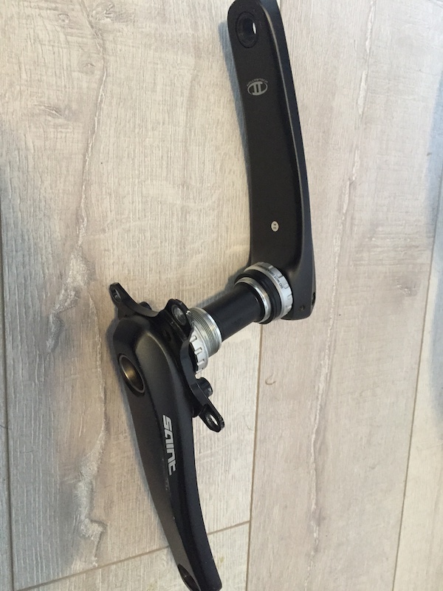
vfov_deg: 61.7
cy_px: 296
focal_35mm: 29
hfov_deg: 48.2
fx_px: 495
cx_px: 222
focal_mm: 4.15
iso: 250
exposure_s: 1/20
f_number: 2.2
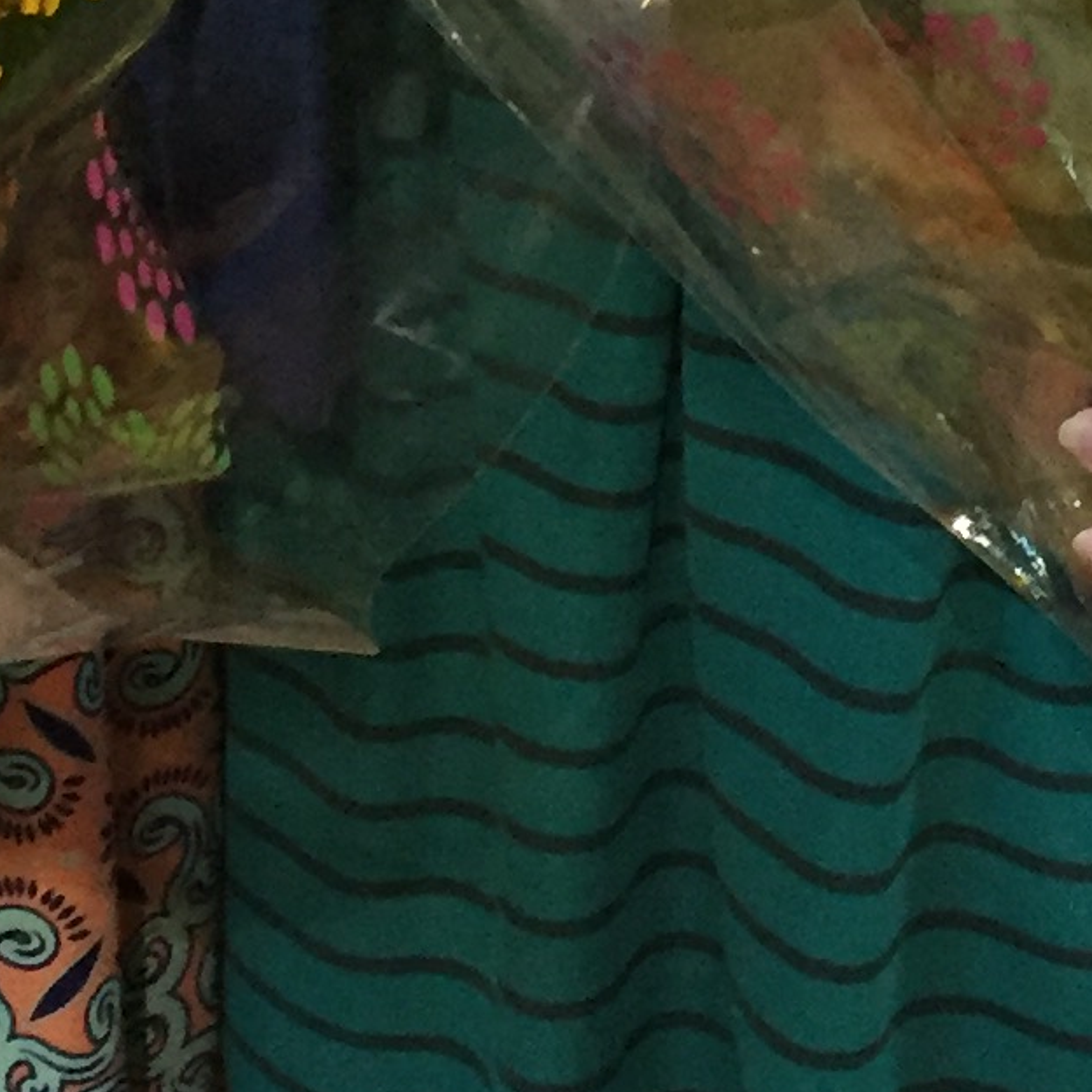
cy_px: -707
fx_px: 4783
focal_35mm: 134
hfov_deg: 13.0
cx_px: 555
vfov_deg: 12.2
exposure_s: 1/24
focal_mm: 4.15
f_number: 2.2
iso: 250
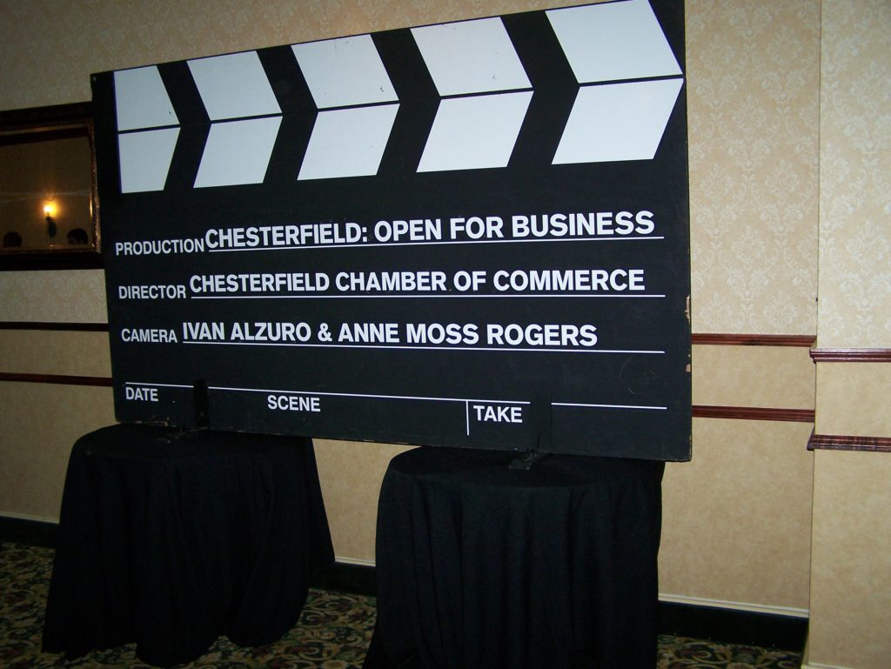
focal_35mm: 38
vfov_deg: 37.8
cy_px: 334
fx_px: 979
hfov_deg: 49.0
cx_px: 446
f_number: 2.8
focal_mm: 6.3
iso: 160
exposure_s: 1/60
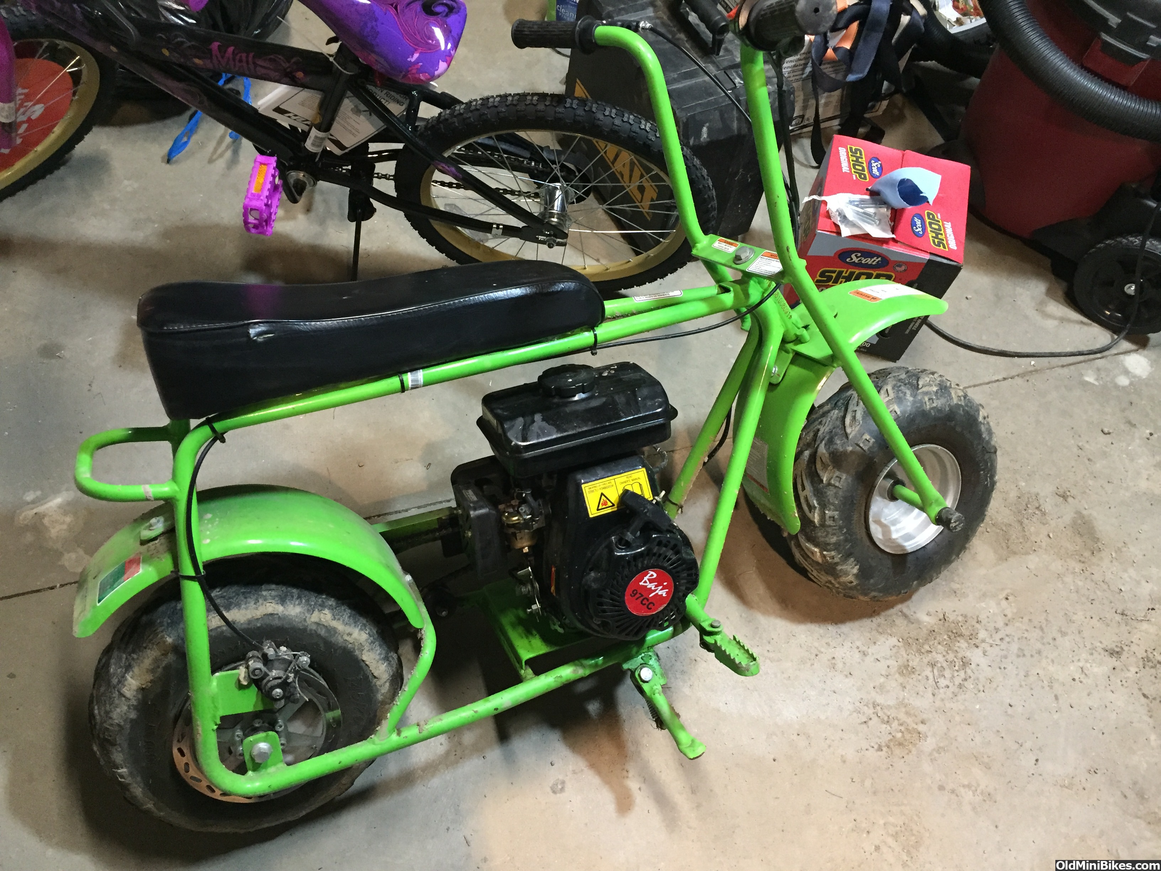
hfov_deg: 61.7
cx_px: 580
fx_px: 973
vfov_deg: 48.2
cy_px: 436
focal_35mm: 29
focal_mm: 4.15
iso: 250
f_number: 2.2
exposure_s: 1/15
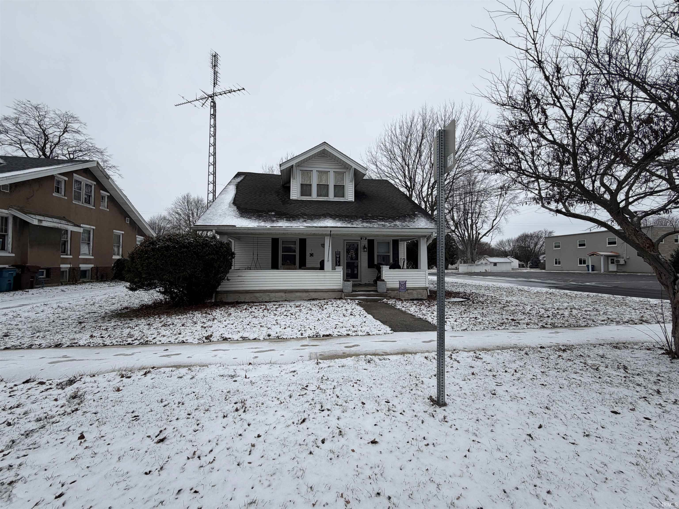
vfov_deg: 85.7
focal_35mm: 14
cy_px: 254
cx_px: 340
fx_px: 275
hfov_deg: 102.1
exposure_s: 1/770
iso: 20
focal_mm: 2.22
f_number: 2.2
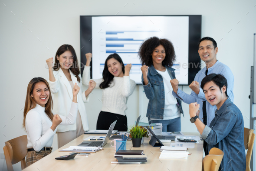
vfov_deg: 16.1
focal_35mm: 85
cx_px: 128
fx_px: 604
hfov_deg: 23.9
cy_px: 86
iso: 200
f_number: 2
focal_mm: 85
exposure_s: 1/200
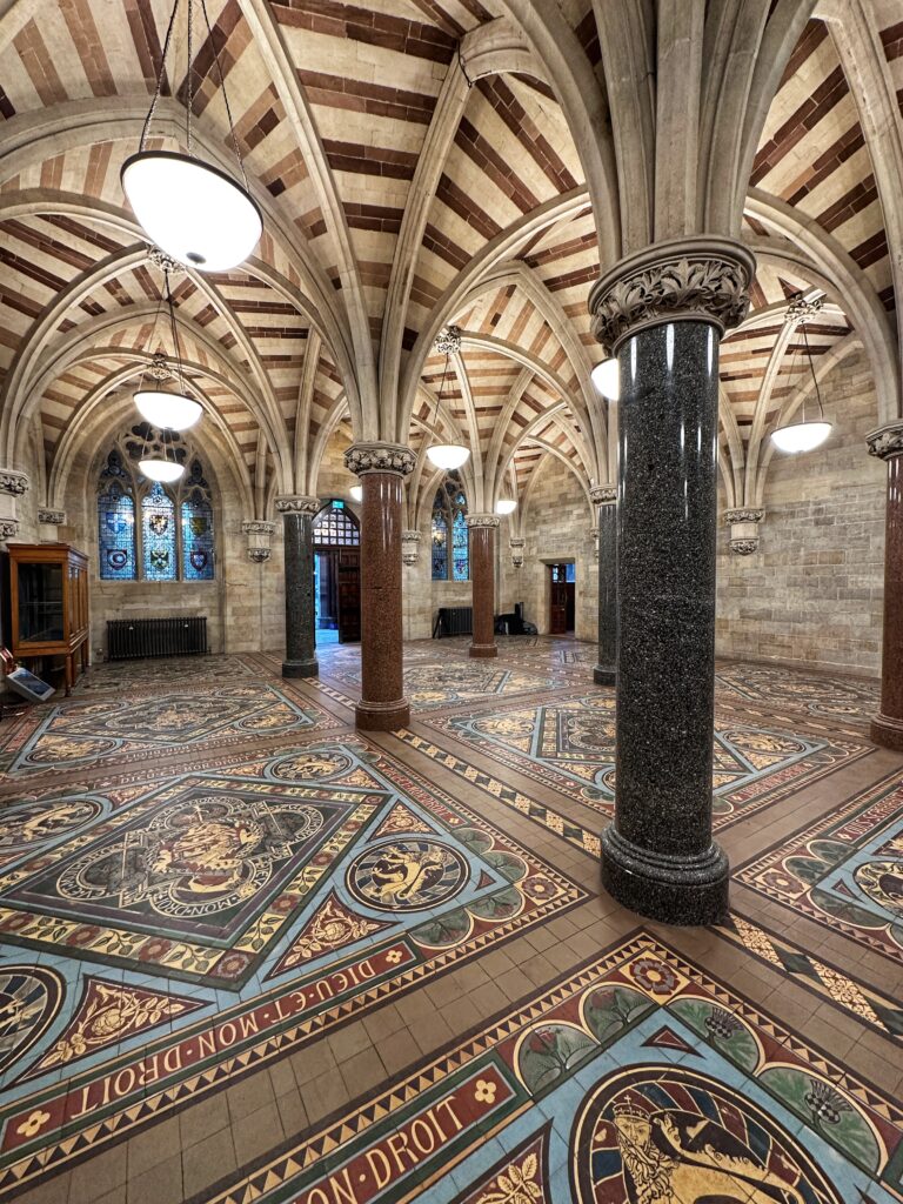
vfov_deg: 102.1
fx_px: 487
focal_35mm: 14
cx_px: 452
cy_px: 602
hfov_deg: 85.7
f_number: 2.2
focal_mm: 2.22
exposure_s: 1/50
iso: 250
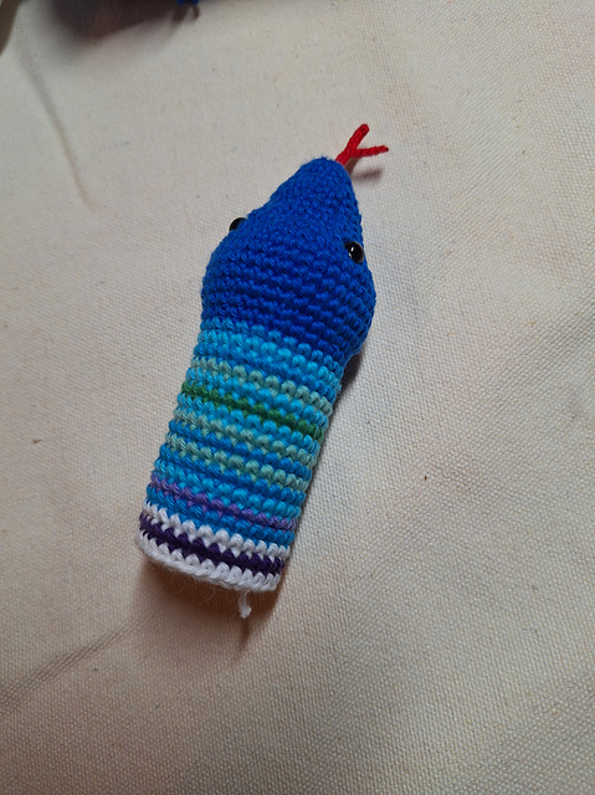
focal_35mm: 23
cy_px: 398
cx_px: 298
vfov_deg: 74.0
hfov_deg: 58.8
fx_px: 528
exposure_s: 1/50
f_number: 1.8
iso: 80
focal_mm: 5.54
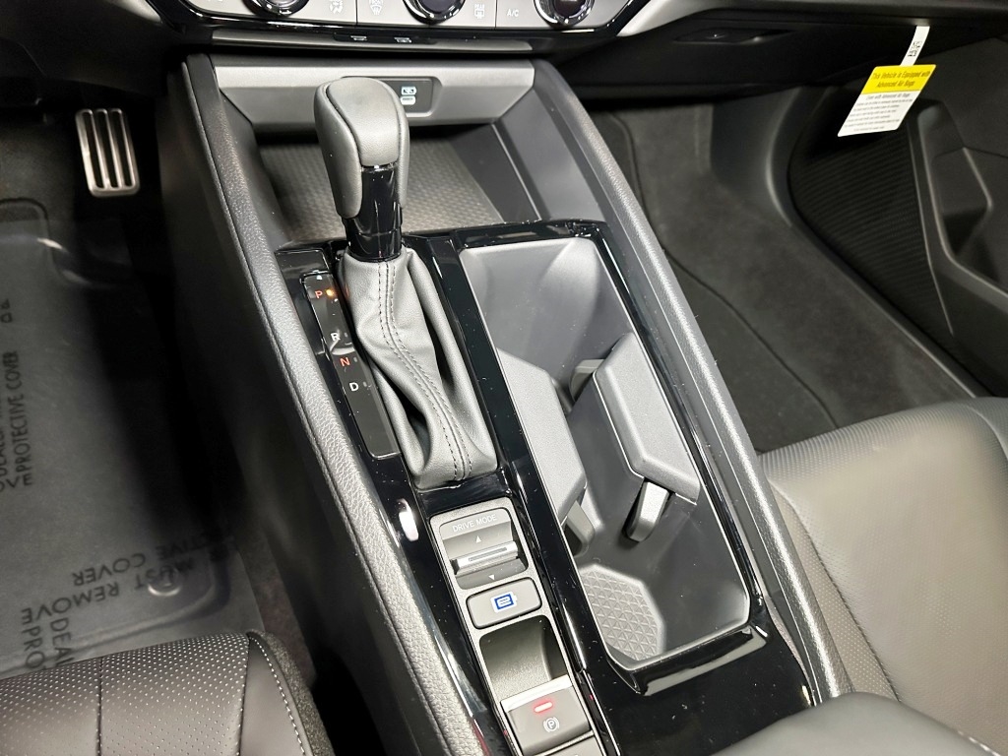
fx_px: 699
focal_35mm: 24
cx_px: 504
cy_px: 378
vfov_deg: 56.8
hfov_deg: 71.6
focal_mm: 6.86
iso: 1000
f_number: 1.78
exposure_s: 1/40
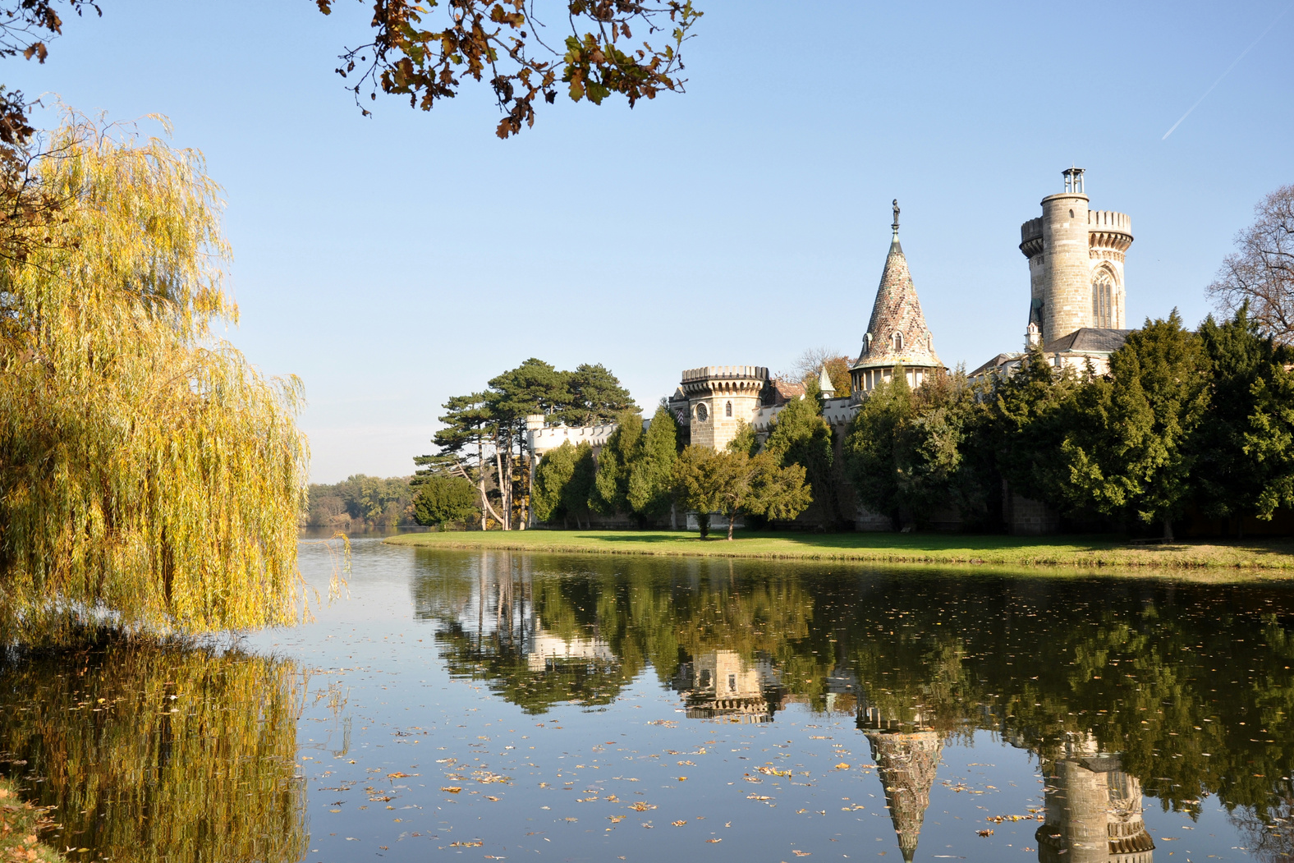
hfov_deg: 55.8
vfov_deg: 38.9
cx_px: 648
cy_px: 432
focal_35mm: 34
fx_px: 1222
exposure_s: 1/250
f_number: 7.1
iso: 200
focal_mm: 22
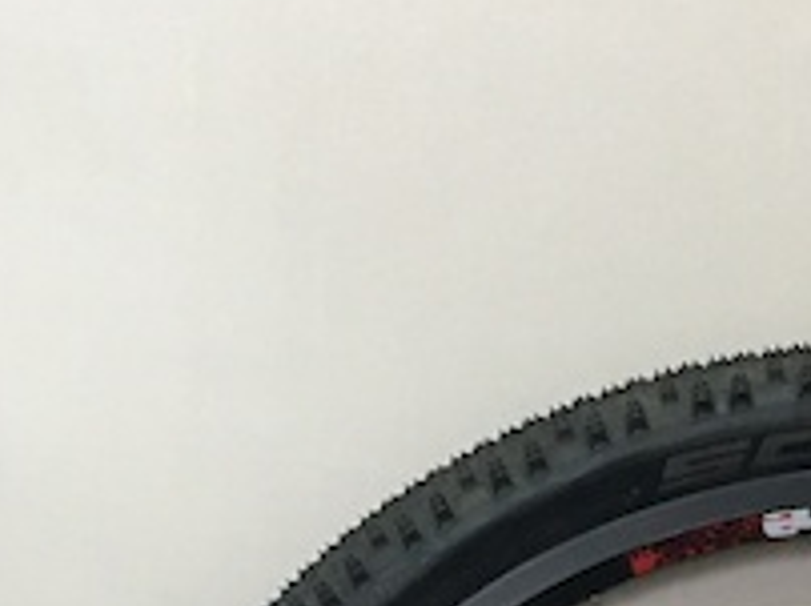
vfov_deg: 12.3
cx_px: 104
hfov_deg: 16.9
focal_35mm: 115
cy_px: 867
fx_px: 2691
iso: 125
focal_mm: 4.15
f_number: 2.2
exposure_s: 1/33
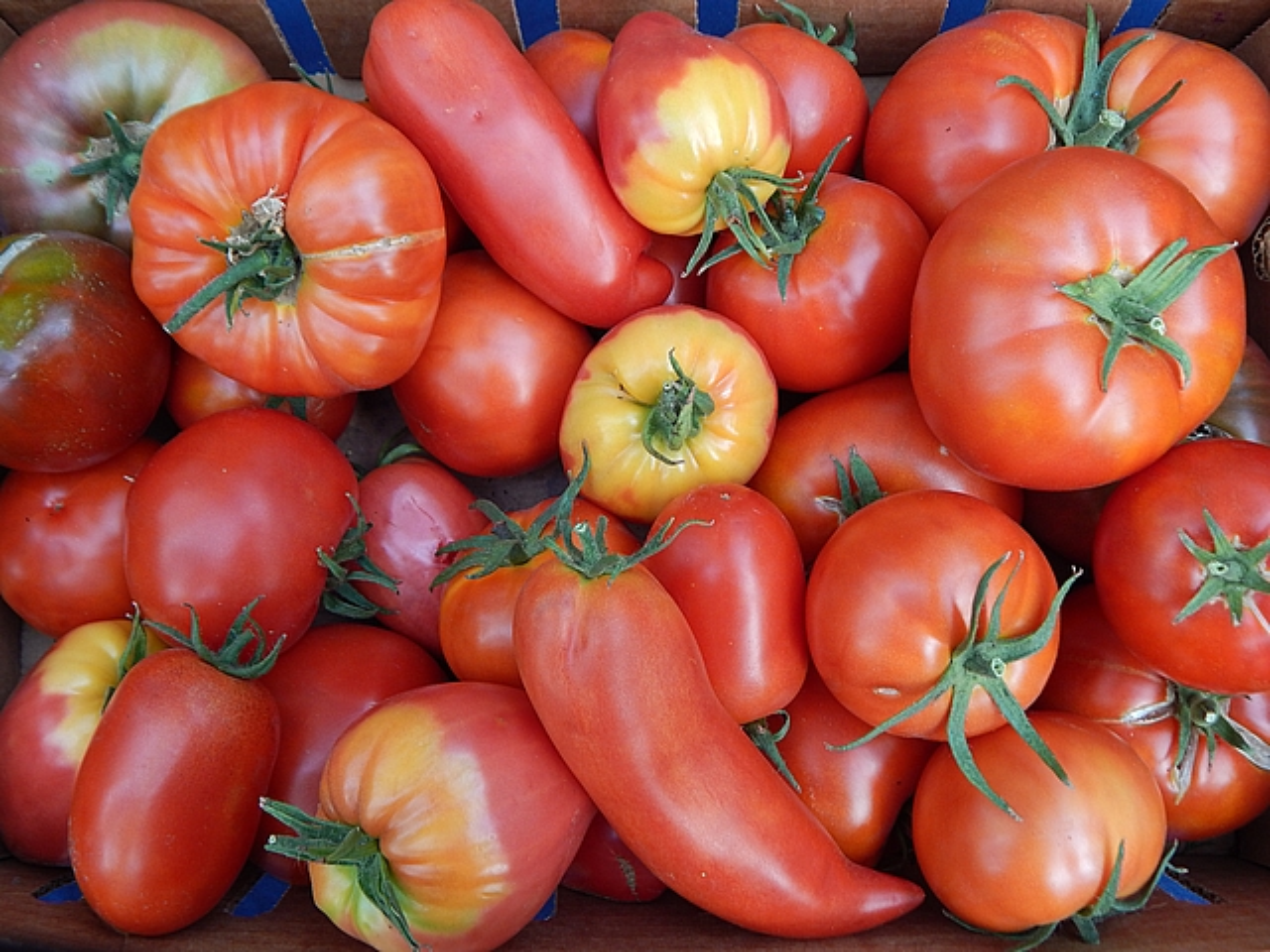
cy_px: 476
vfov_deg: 37.7
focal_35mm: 38
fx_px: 1394
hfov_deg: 49.0
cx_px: 635
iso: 125
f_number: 3.4
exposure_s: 1/40
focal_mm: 6.8
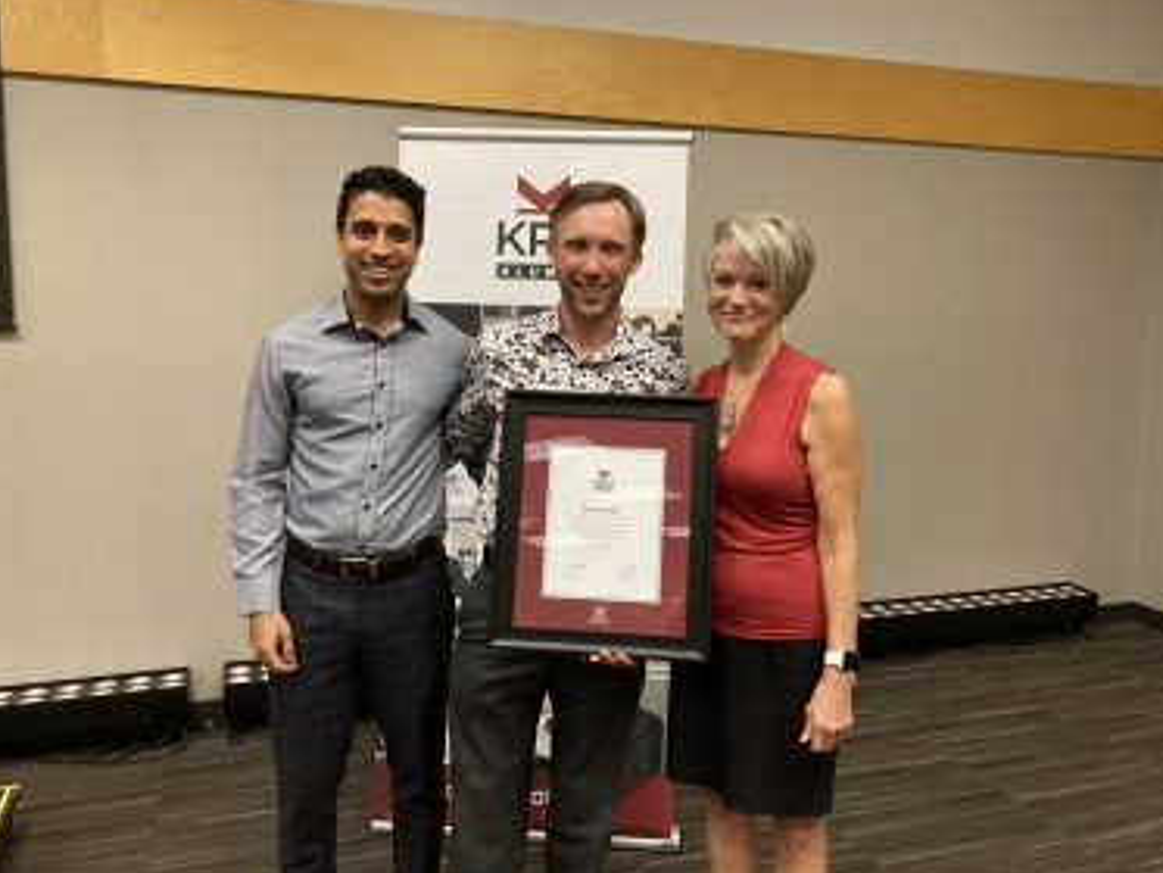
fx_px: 1008
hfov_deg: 59.9
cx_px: 611
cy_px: 433
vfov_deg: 46.8
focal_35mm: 30
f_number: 1.8
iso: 320
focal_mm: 3.99
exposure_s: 1/45
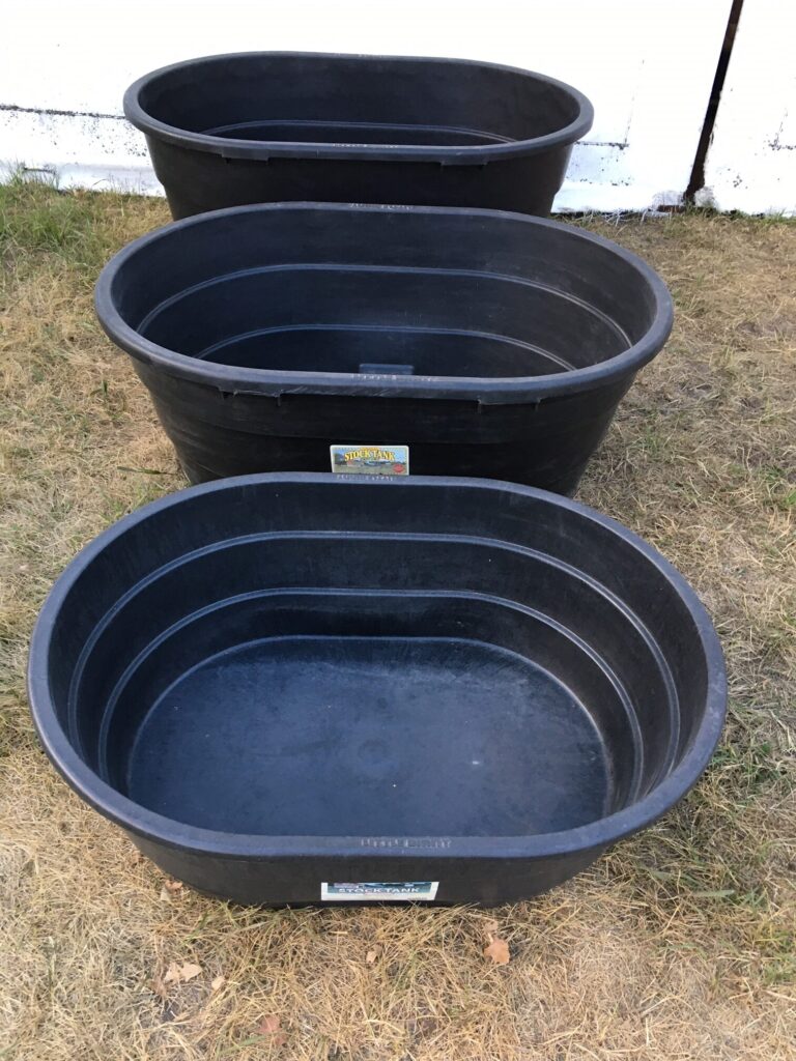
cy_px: 530
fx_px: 889
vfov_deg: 61.7
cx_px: 398
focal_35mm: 29
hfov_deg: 48.2
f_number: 2.2
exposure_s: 1/30
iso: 64
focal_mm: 4.15
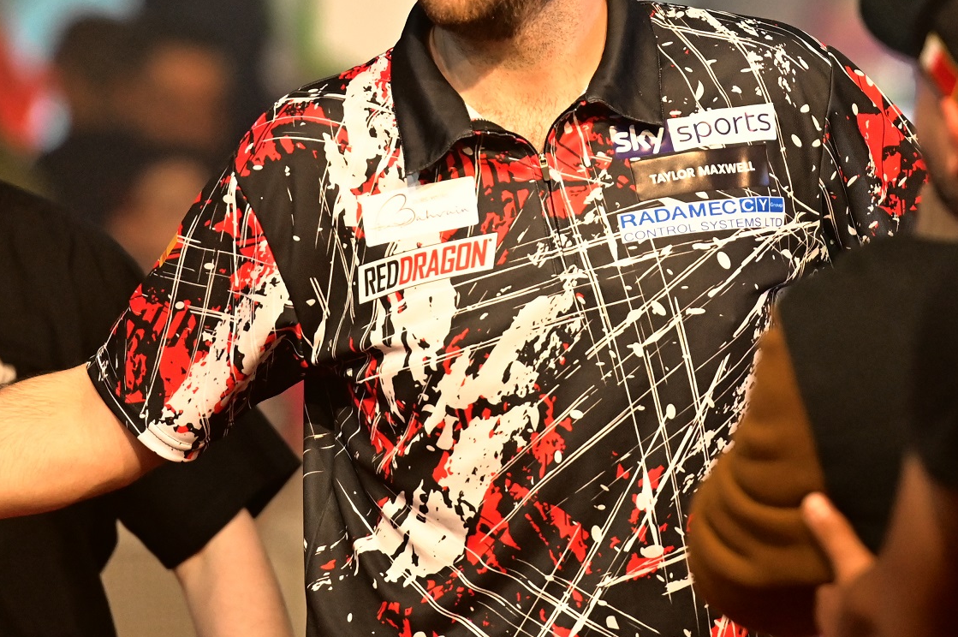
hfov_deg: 4.8
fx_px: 11406
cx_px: 764
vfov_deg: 3.2
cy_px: 31
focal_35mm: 429
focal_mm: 200
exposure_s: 1/500
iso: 4000
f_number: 2.8
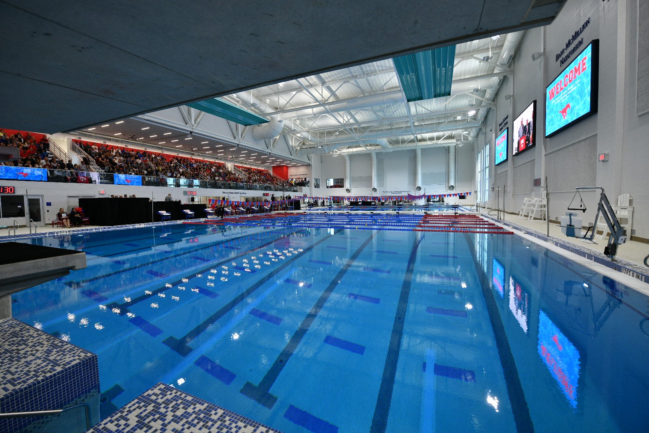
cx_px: 324
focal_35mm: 14
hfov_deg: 104.3
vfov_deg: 81.2
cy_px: 216
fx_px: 252
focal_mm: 14
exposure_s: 1/160
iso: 640
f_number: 5
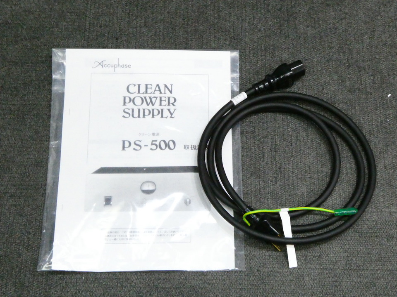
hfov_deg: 24.7
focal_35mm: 79
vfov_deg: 18.7
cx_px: 198
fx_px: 906
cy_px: 148
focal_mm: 14.1
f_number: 7.1
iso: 1600
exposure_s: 1/40
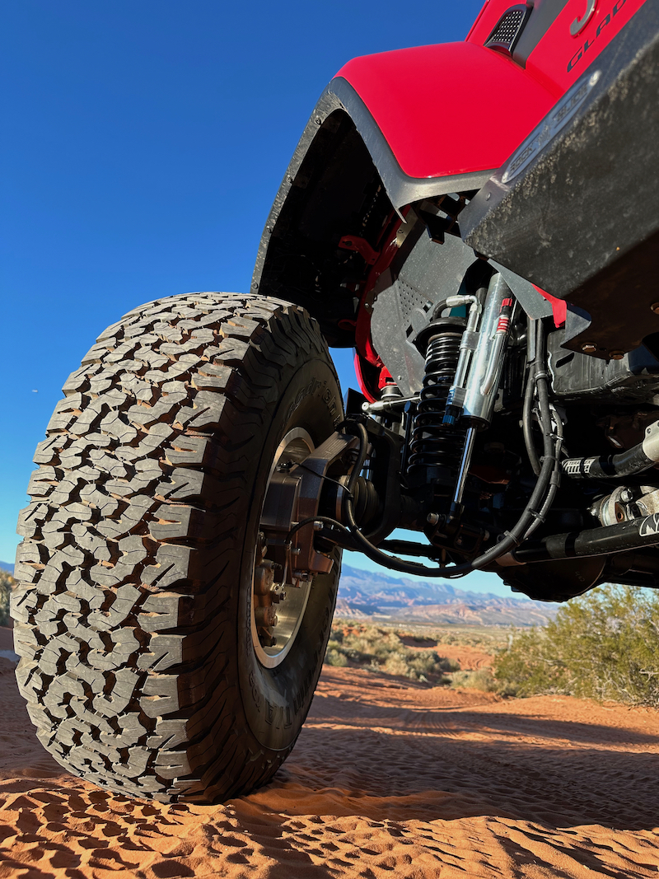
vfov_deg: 71.6
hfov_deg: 56.8
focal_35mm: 24
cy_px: 440
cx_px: 330
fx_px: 609
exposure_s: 1/1339
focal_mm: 6.86
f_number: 1.78
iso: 80
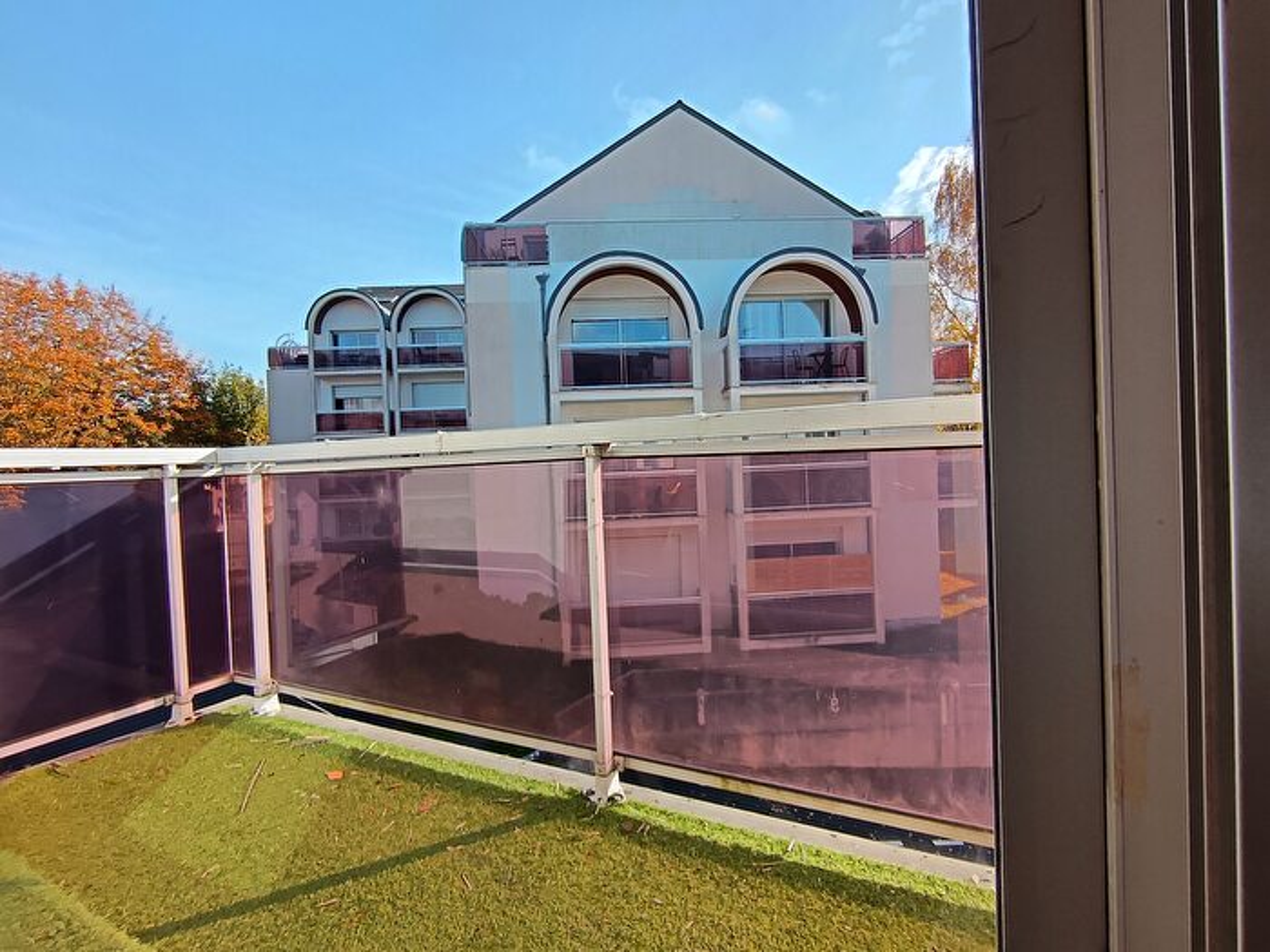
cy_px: 476
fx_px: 624
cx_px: 635
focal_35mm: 17
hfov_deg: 91.0
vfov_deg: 74.7
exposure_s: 1/463
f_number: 2.2
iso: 101
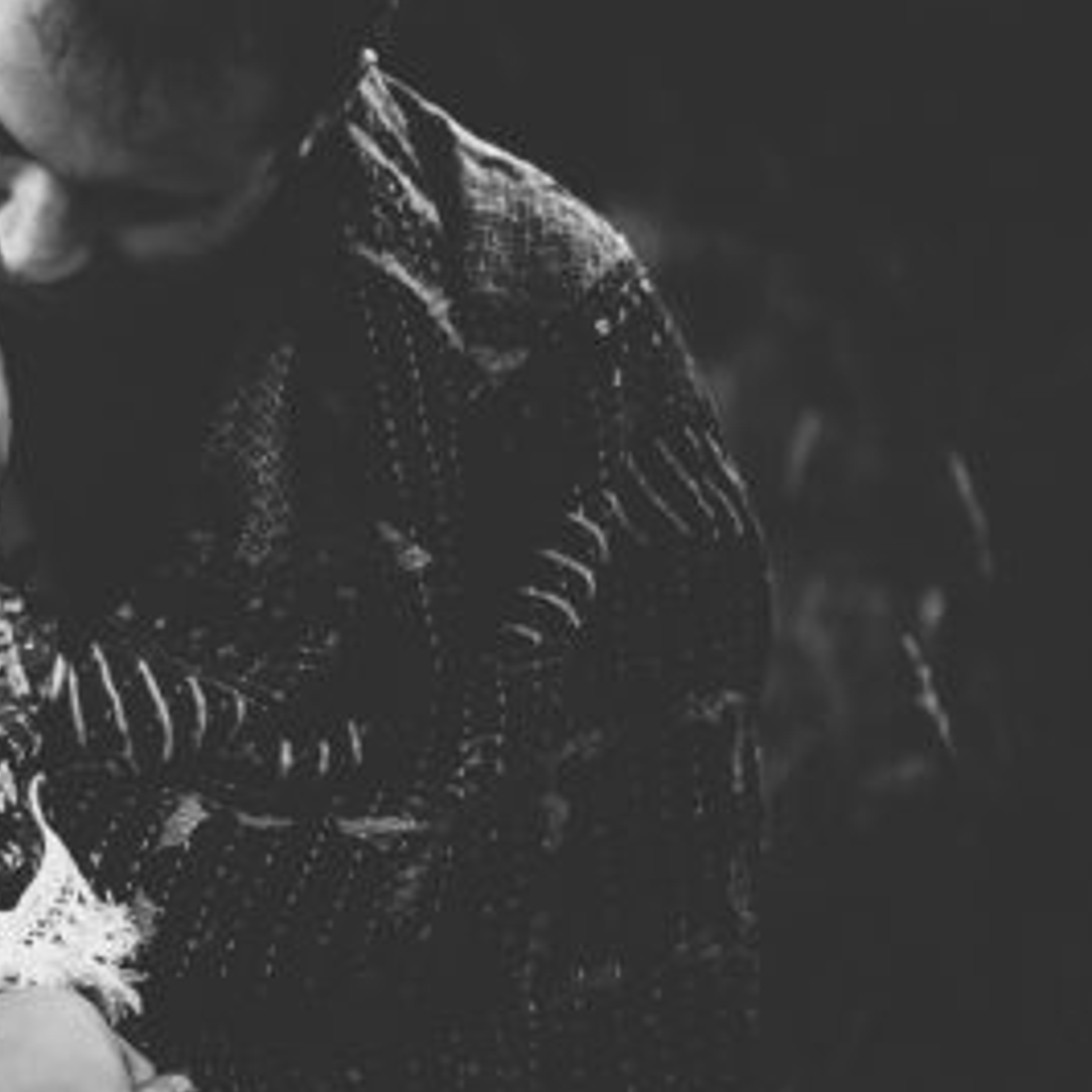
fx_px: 3069
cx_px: -226
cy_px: 552
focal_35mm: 86
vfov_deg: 20.2
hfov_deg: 19.0
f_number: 1.4
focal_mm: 35
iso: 125
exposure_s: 1/800
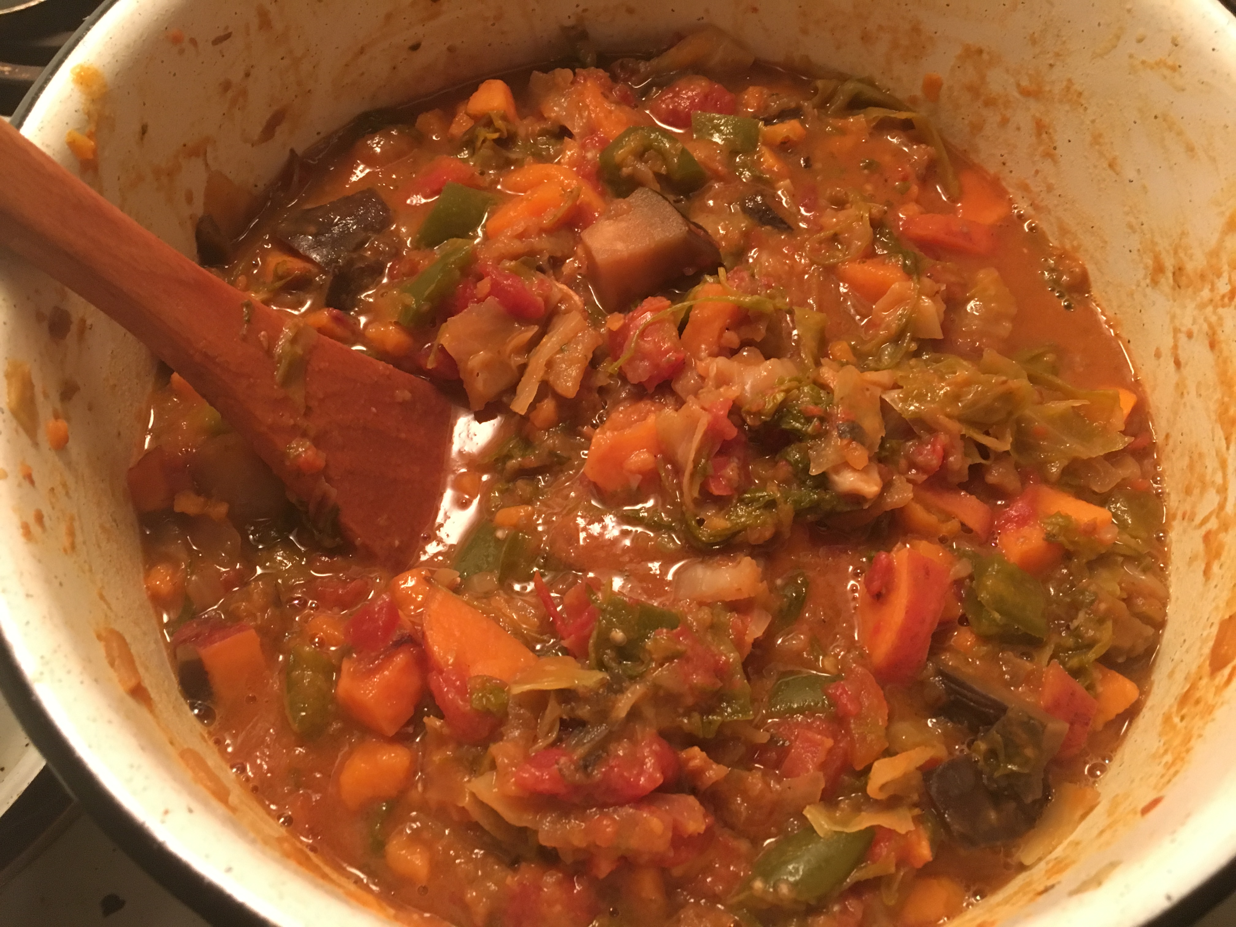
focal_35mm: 29
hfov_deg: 61.7
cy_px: 464
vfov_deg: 48.2
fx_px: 1035
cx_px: 618
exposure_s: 1/17
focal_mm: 4.15
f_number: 2.2
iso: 200
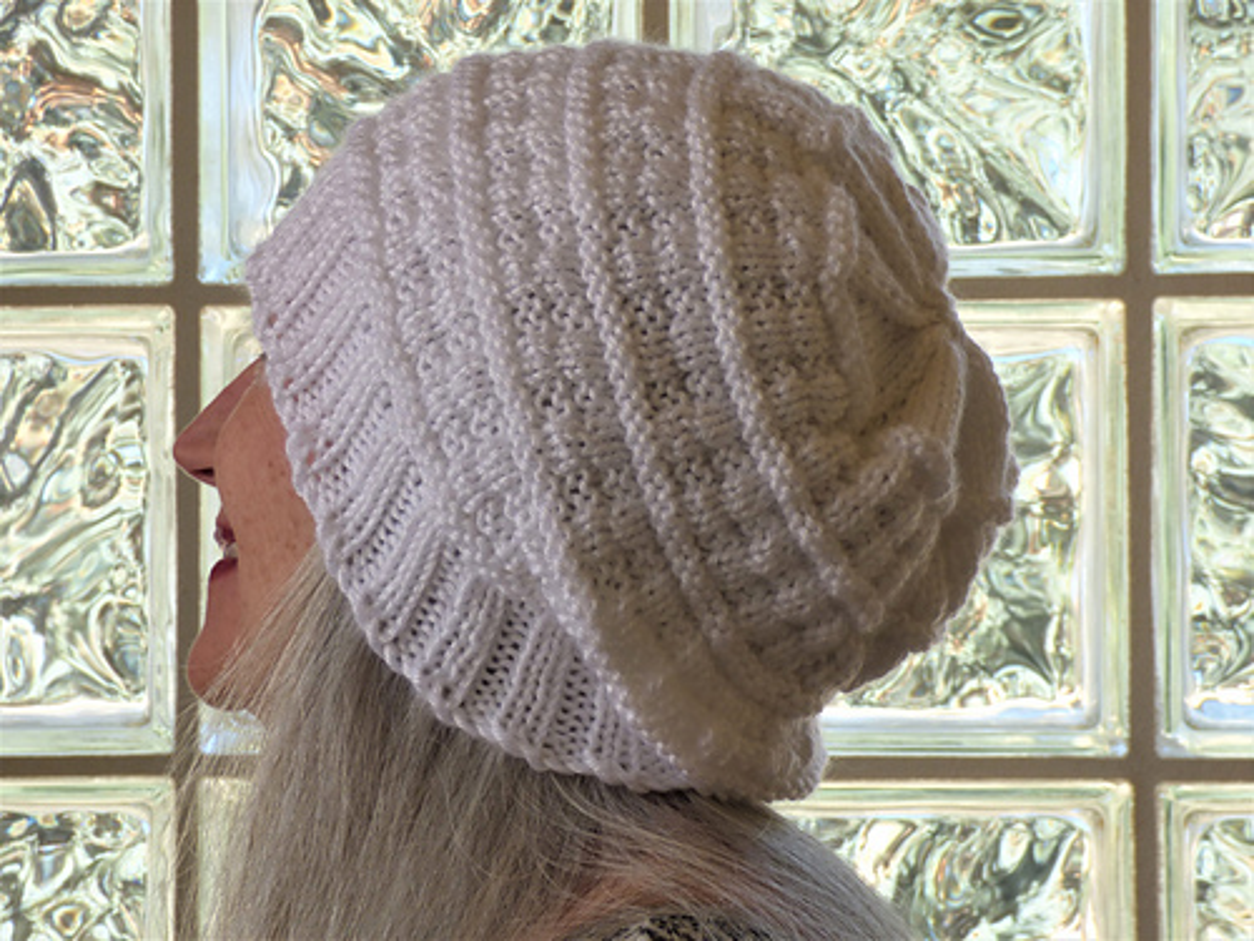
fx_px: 3695
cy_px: 470
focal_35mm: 102
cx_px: 627
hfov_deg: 19.3
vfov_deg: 14.5
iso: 100
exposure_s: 1/80
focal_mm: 17.01
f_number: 4.8
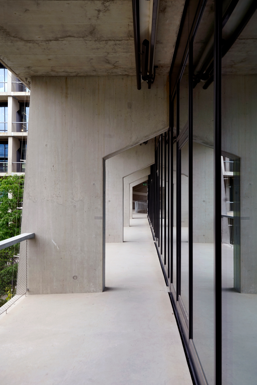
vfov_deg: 54.4
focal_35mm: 35
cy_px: 192
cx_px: 128
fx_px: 375
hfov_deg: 37.9
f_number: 8
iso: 640
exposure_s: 1/250
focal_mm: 35
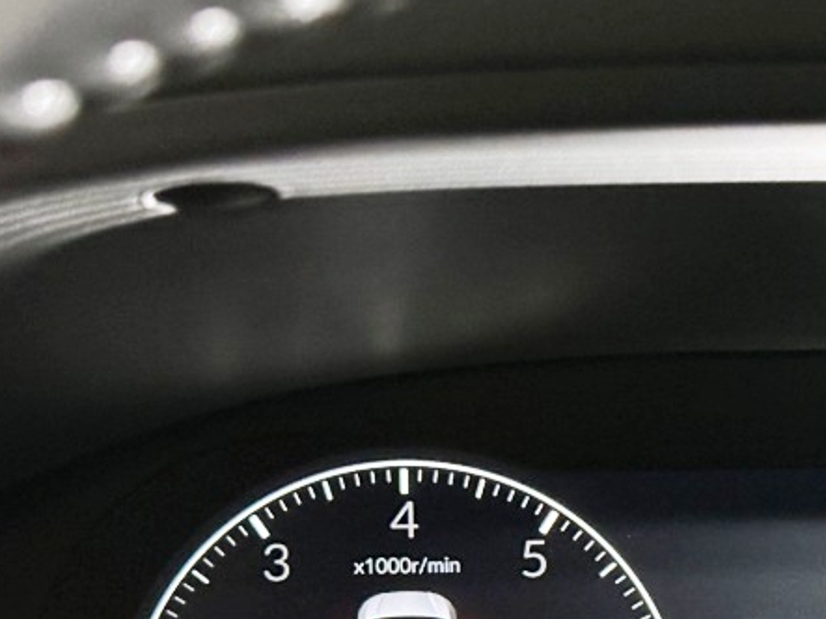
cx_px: 899
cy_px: 640
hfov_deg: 17.2
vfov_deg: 13.1
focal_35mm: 111
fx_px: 2648
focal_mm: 6.86
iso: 640
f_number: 1.78
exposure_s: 1/30
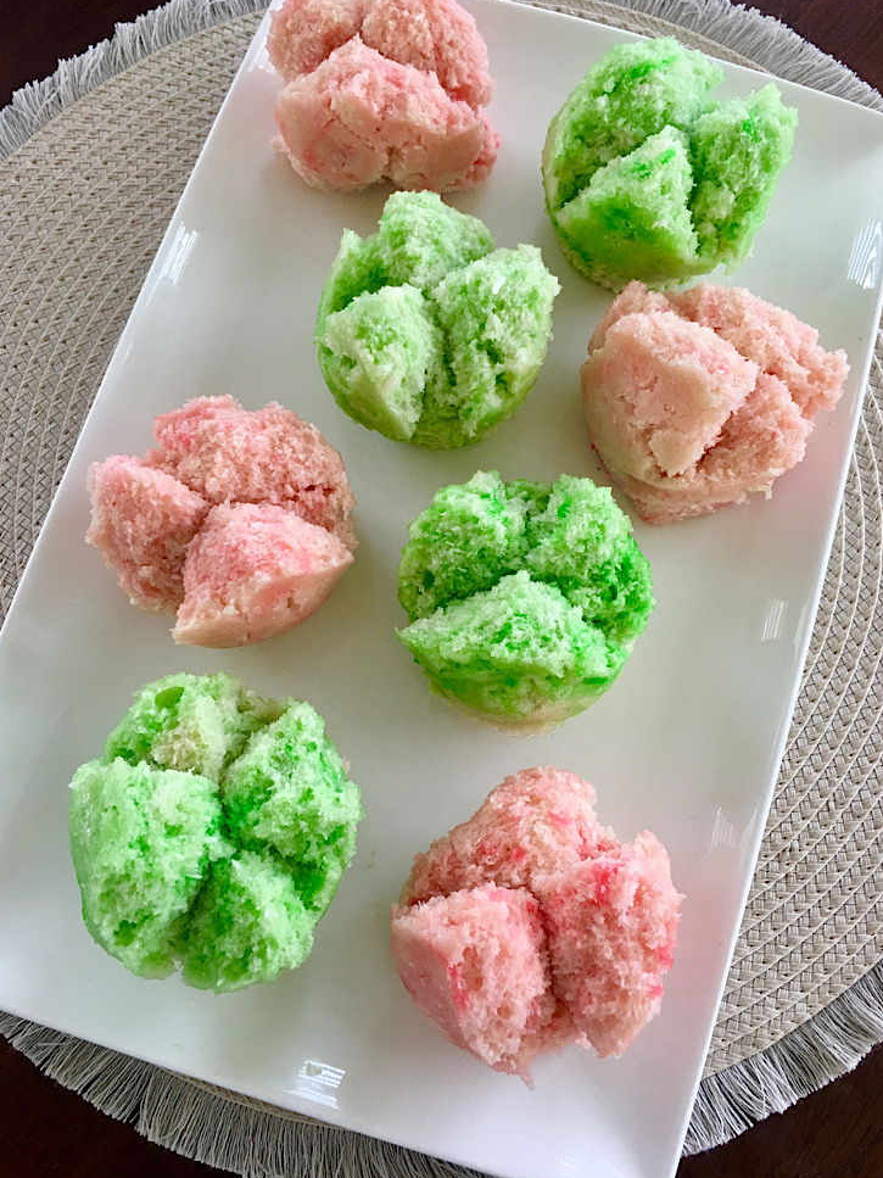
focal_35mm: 30
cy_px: 574
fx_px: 1021
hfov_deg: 46.8
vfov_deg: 60.0
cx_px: 447
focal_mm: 4.15
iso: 32
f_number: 2.2
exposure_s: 1/33
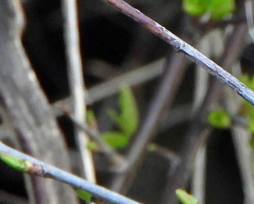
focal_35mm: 3495
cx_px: 467
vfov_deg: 0.4
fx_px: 26276
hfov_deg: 0.6
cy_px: 65
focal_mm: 126
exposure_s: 1/250
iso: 400
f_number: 5
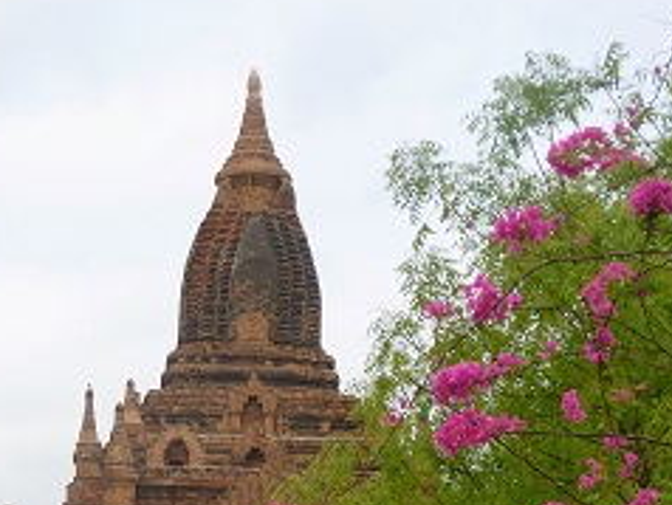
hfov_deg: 18.9
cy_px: 591
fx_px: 2002
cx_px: 172
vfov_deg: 14.0
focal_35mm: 103
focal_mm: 7.4
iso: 100
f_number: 3.8
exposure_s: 1/400
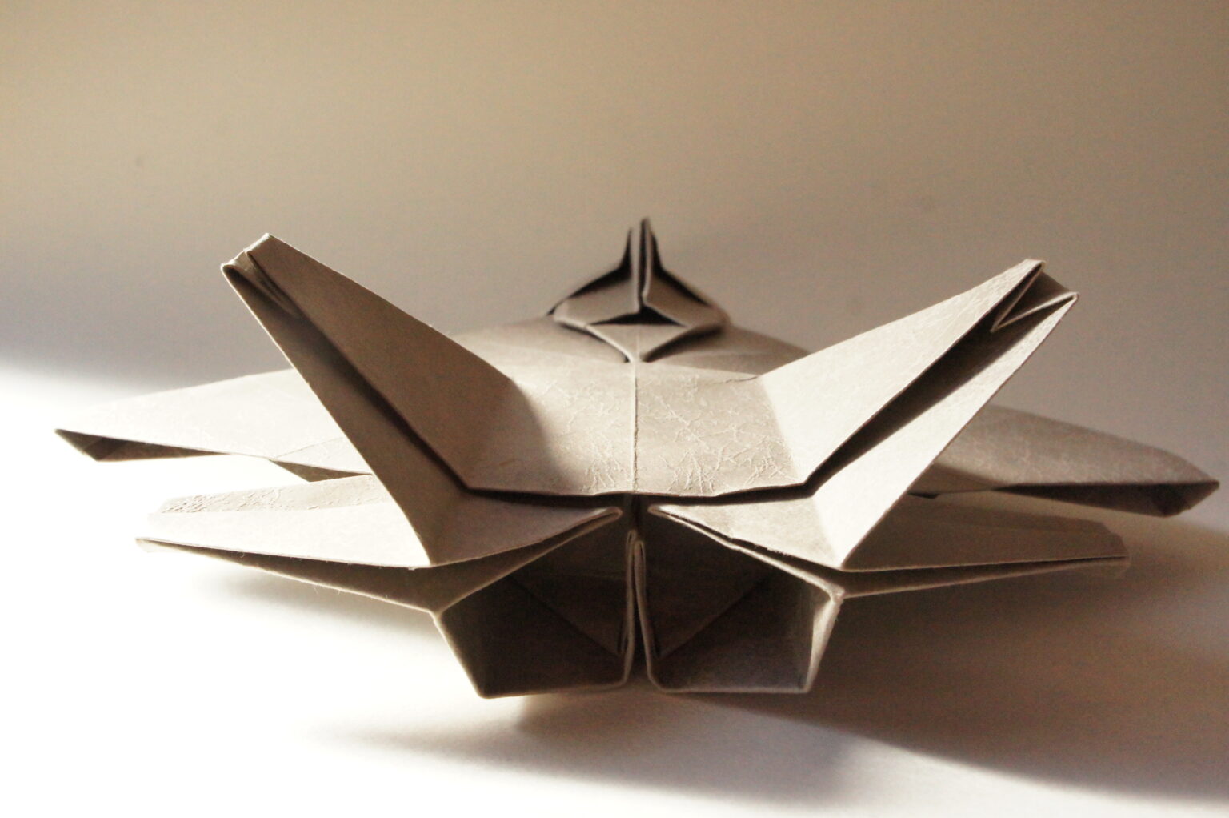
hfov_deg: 57.3
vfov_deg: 39.9
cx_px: 614
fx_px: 1126
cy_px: 409
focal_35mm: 33
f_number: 10
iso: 6400
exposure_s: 1/1600
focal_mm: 22
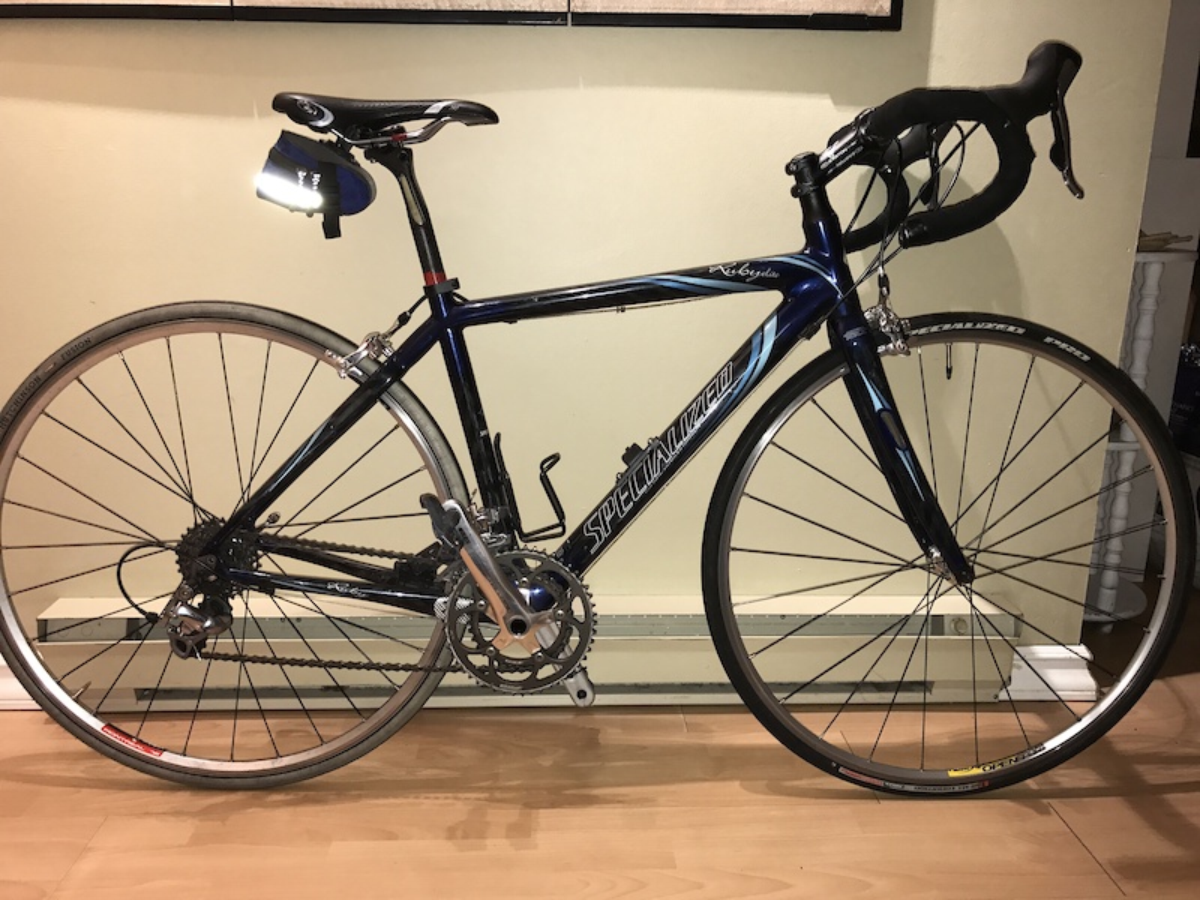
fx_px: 971
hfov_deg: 63.4
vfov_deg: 49.7
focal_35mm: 28
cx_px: 600
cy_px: 450
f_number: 1.8
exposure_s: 1/30
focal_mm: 3.99
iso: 50
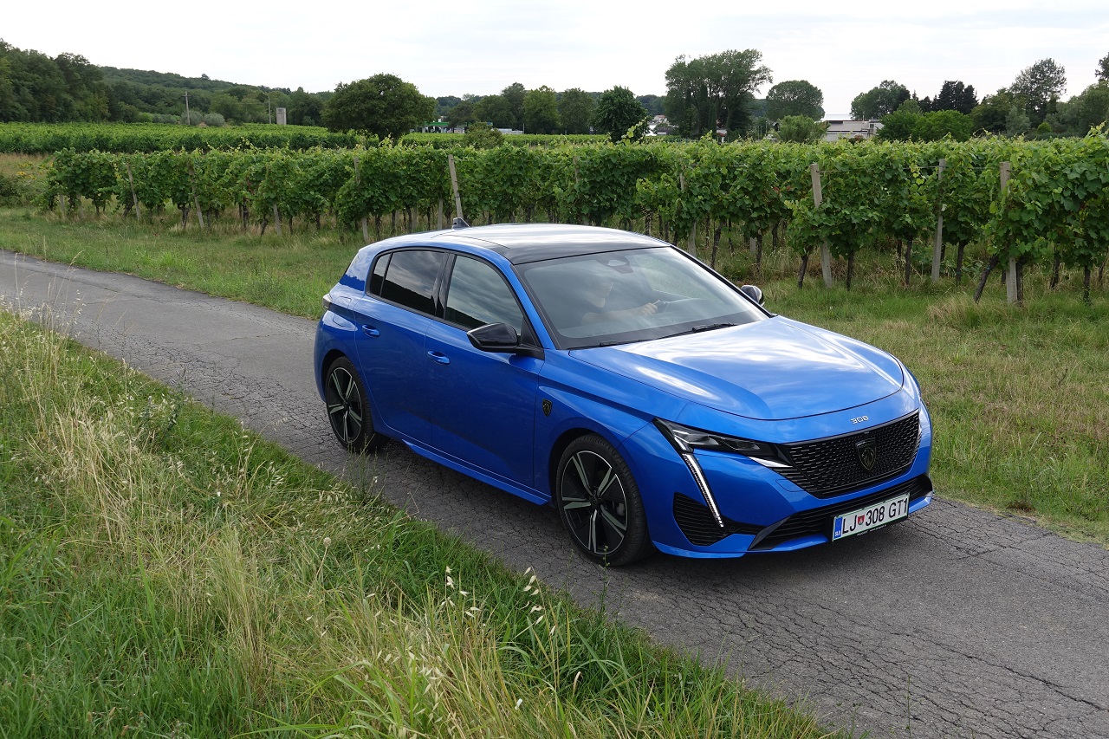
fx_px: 1109
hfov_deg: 53.1
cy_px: 370
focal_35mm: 36
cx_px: 554
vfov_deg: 36.9
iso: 125
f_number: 5.6
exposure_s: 1/160
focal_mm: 13.34
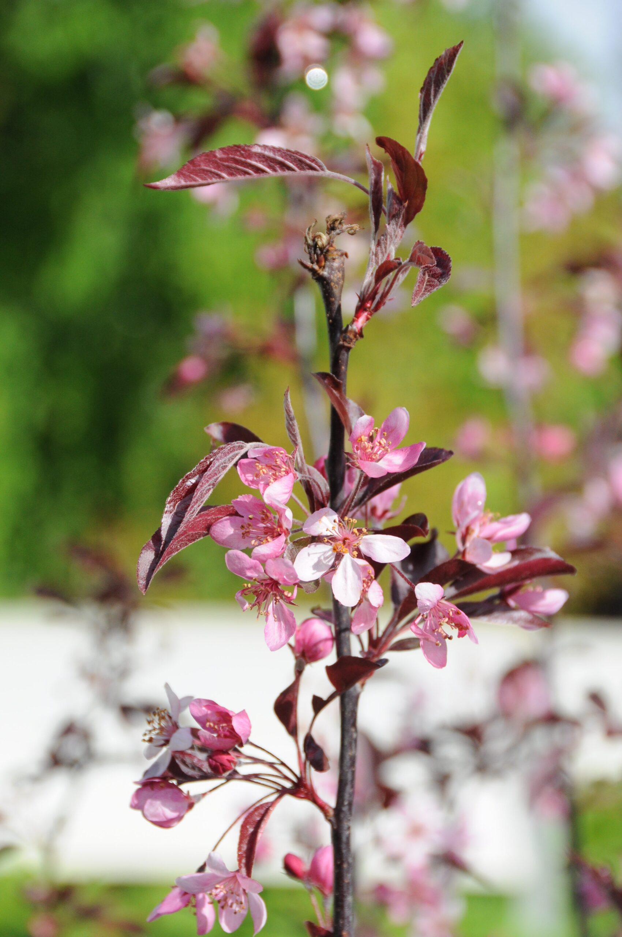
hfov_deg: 8.7
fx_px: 4093
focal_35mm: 158
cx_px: 311
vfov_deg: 13.1
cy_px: 468
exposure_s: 1/1250
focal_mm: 105
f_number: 9
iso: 640
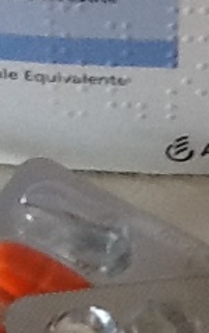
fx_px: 1699
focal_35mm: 187
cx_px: 74
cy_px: 231
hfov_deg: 7.0
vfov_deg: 11.2
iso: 64
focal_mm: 2.03
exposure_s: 1/60
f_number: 2.4
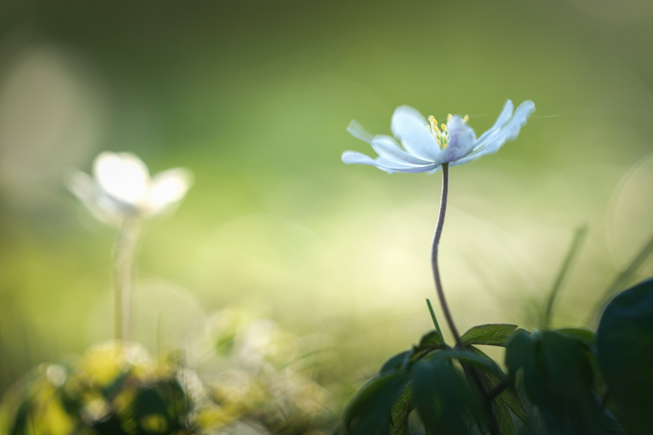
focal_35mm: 391
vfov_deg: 3.5
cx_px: 326
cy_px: 218
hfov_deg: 5.3
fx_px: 7092
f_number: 5.6
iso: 125
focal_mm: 391
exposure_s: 1/40
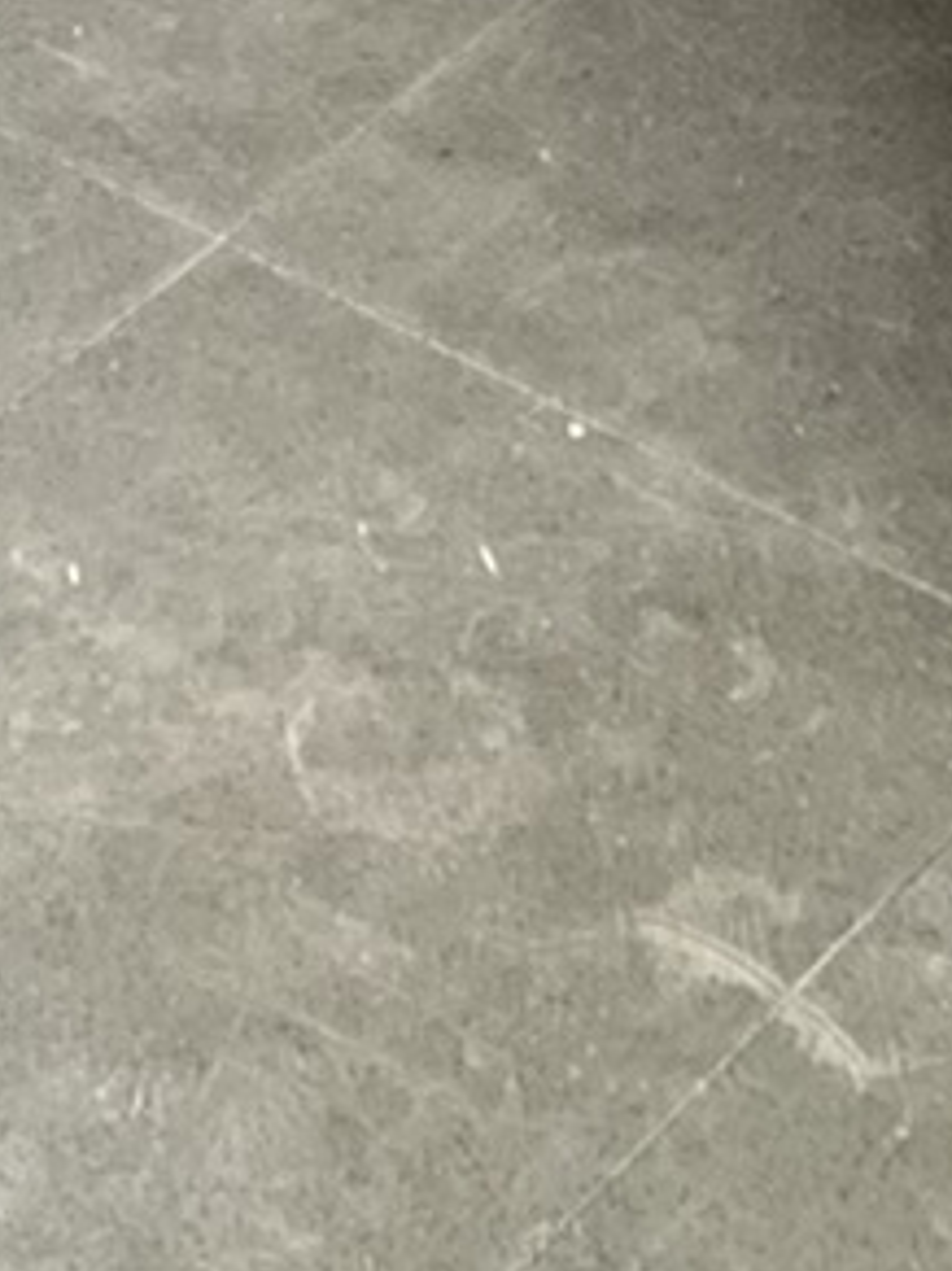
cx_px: 598
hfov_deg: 8.1
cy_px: -1481
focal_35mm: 183
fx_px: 6715
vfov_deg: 9.8
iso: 640
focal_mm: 4.25
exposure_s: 1/30
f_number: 1.8
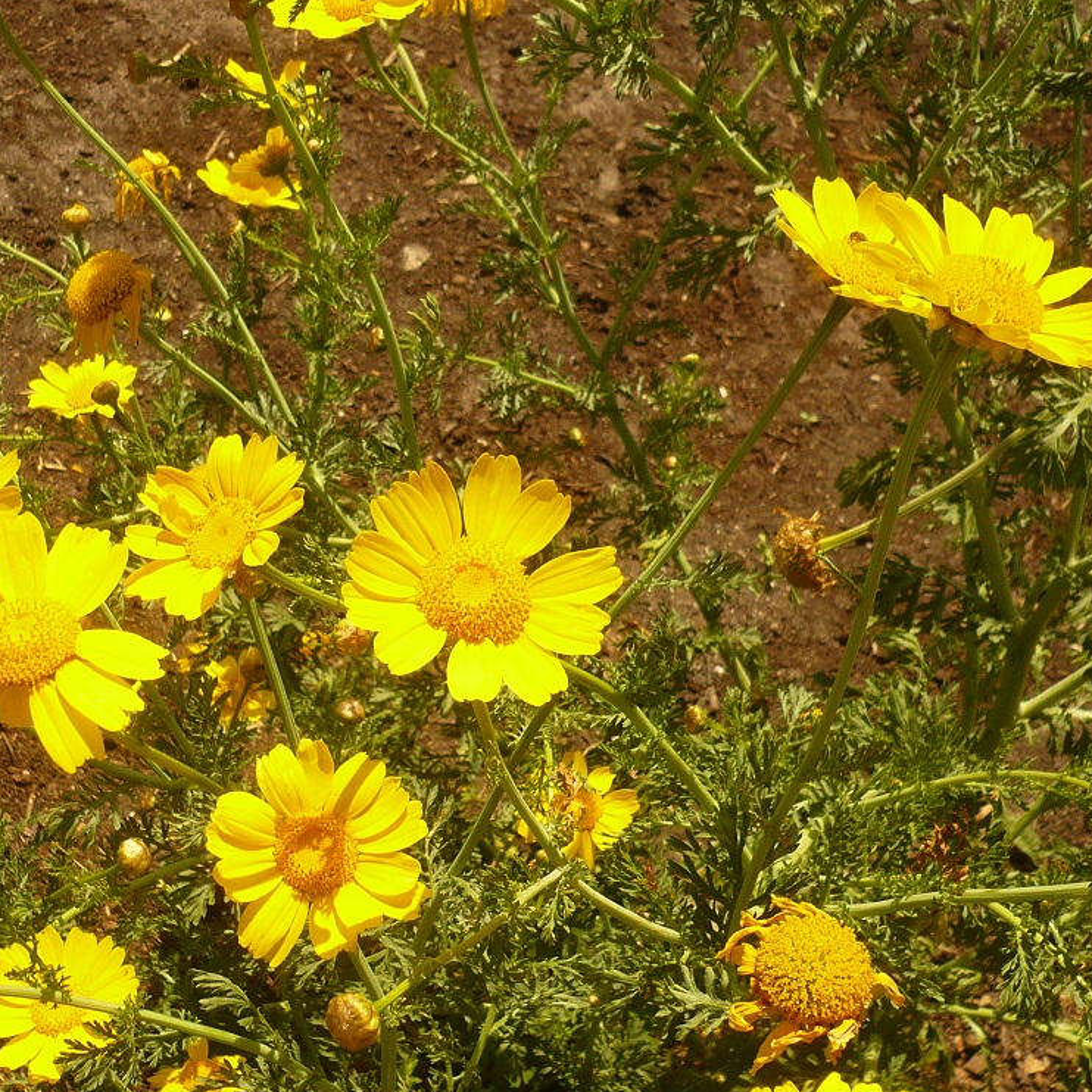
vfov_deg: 34.0
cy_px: 625
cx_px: 353
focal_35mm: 50
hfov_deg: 33.7
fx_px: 1785
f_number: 8
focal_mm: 5.8
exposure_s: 1/250
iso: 100
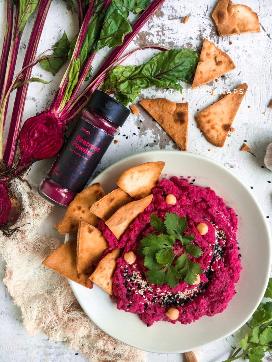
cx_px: 136
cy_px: 181
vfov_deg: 61.7
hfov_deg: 48.2
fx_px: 304
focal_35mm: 29
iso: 40
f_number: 2.2
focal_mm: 4.15
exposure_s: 1/100
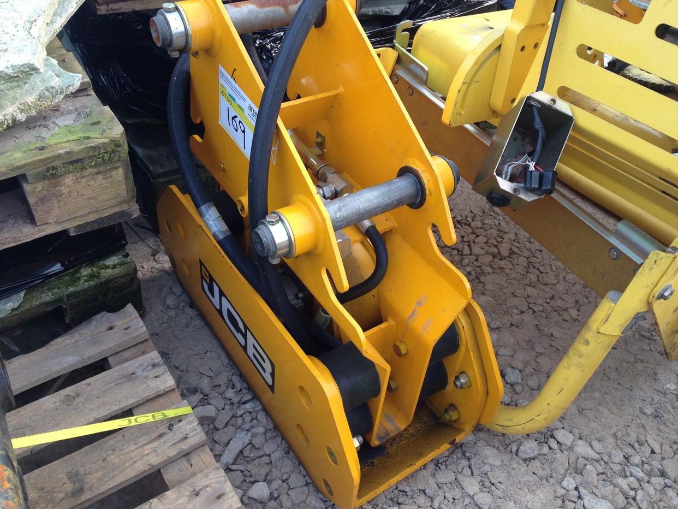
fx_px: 666
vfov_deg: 41.8
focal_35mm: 34
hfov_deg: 53.9
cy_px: 250
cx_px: 346
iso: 50
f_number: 2.4
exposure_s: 1/162
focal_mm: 4.12
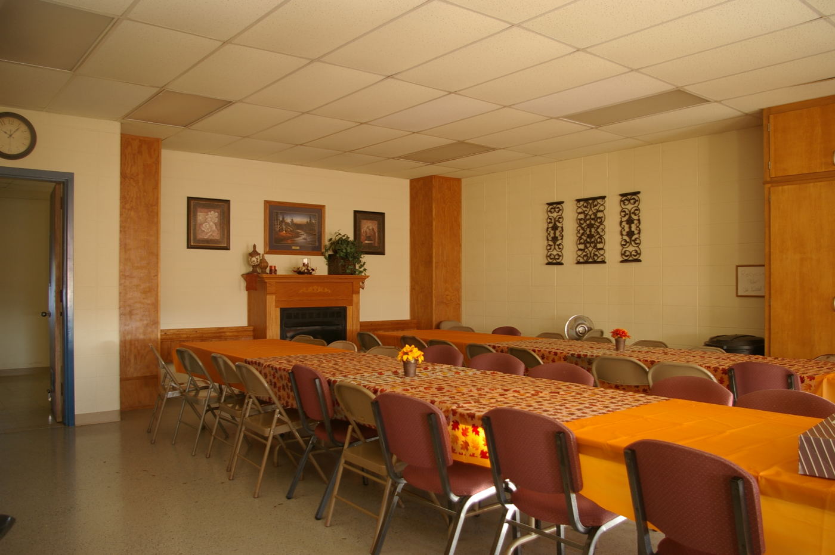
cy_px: 278
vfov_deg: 47.9
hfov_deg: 67.4
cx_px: 418
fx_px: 626
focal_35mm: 27
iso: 200
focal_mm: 18
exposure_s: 1/3.33
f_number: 3.5
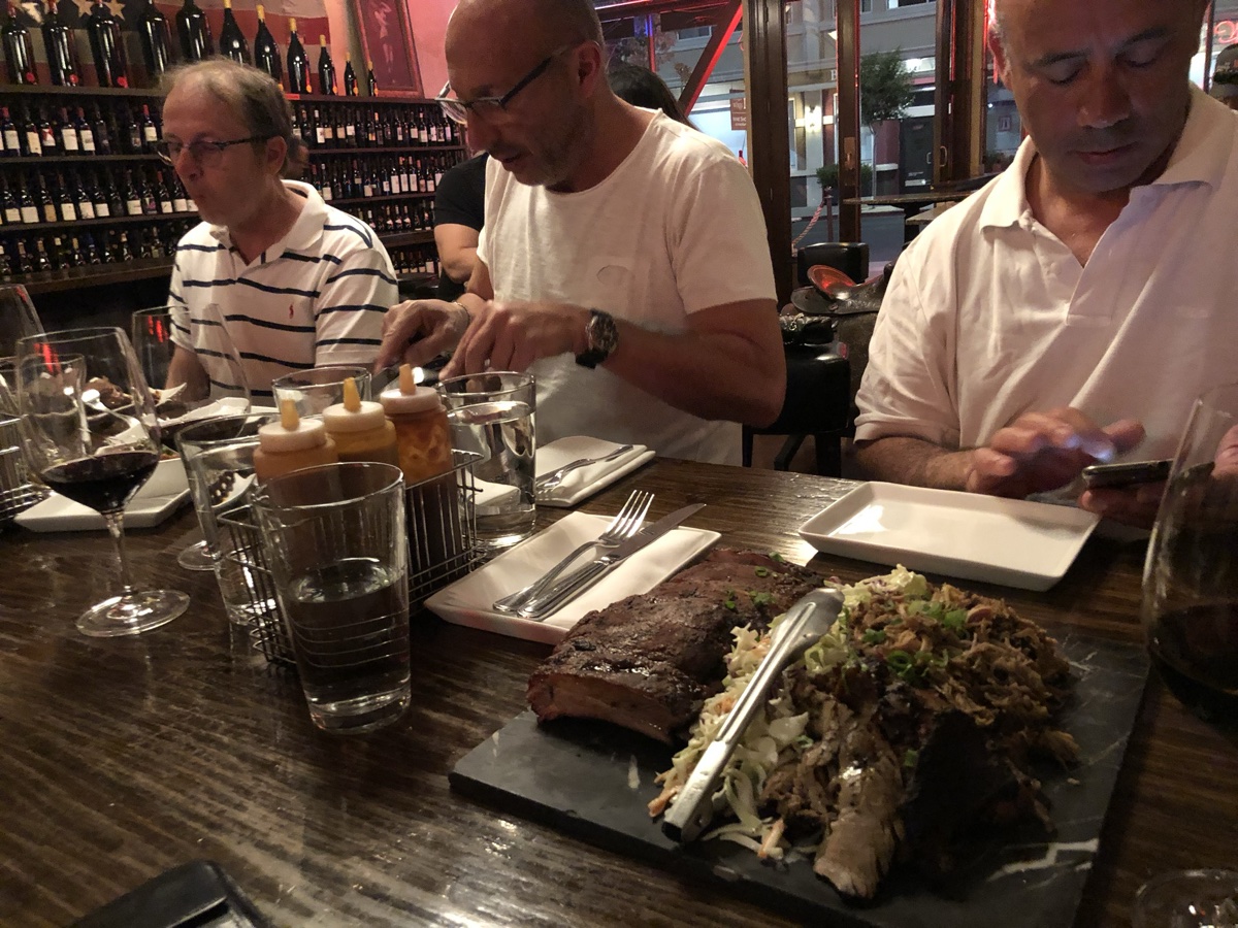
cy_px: 464
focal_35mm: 28
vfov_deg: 49.7
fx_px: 1001
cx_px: 619
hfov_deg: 63.4
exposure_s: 1/4
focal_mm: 3.99
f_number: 1.8
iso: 200
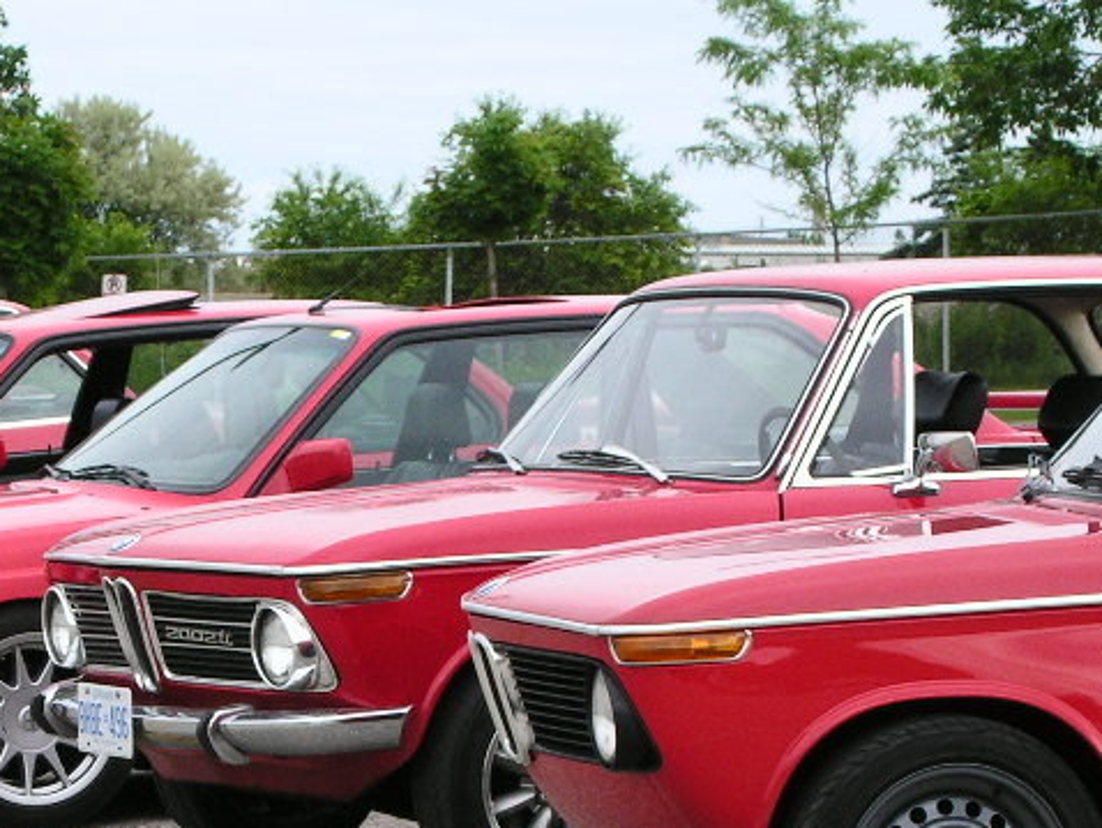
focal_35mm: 182
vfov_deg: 8.1
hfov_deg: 10.8
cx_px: 325
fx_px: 5797
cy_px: 752
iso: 100
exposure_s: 1/138
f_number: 7.7
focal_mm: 21.6
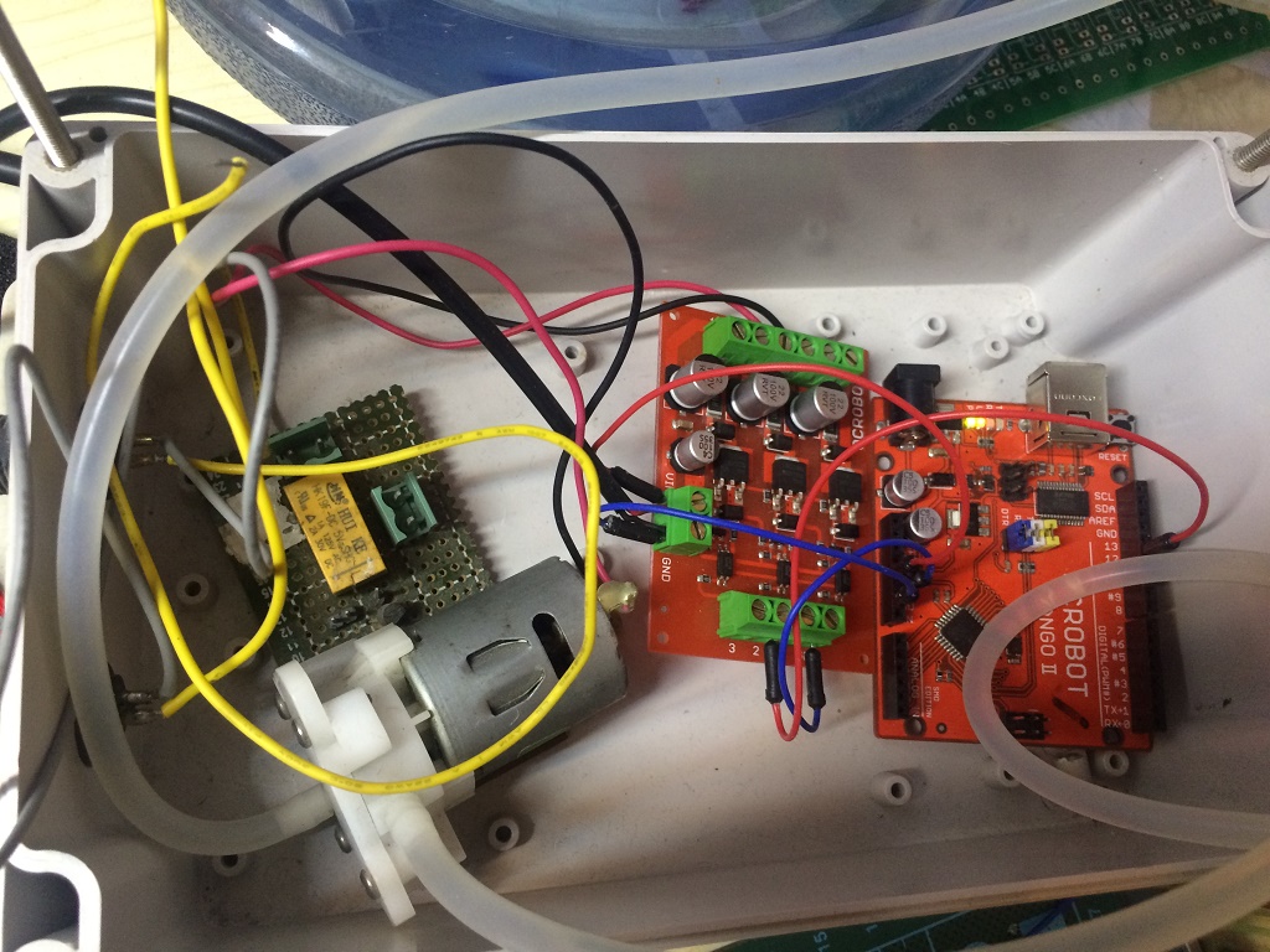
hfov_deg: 61.7
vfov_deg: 48.2
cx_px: 635
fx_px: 1064
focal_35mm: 29
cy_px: 476
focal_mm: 4.15
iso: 250
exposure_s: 1/33
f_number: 2.2
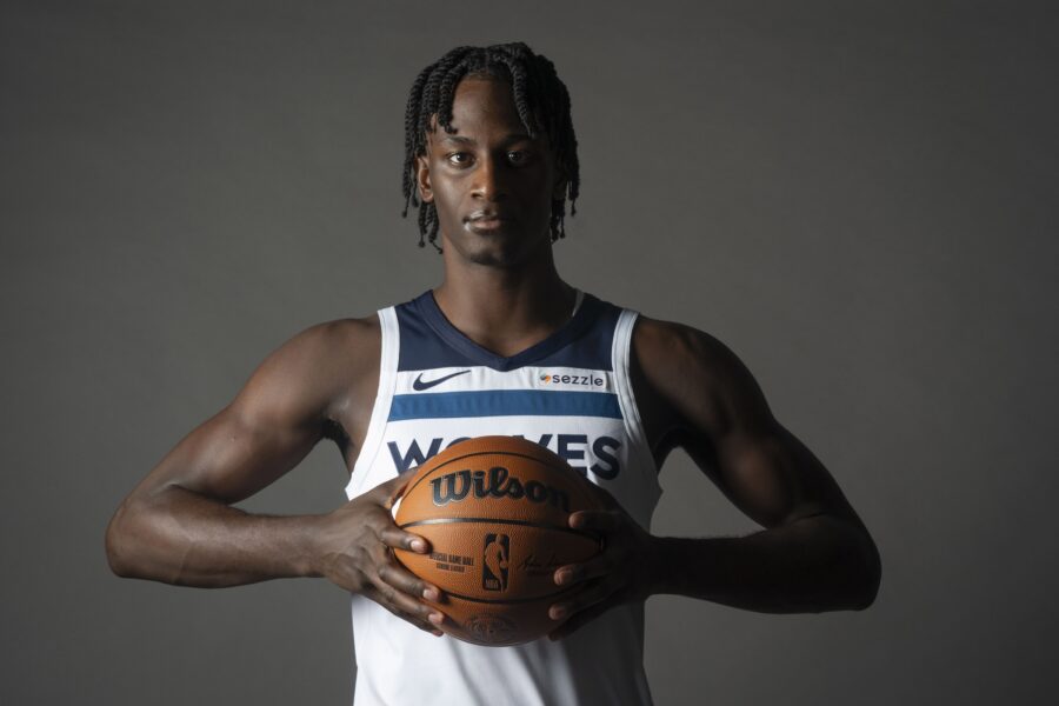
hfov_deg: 20.6
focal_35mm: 99
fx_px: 2912
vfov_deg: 13.8
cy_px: 353
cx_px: 530
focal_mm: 99
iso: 250
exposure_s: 1/1000
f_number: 13
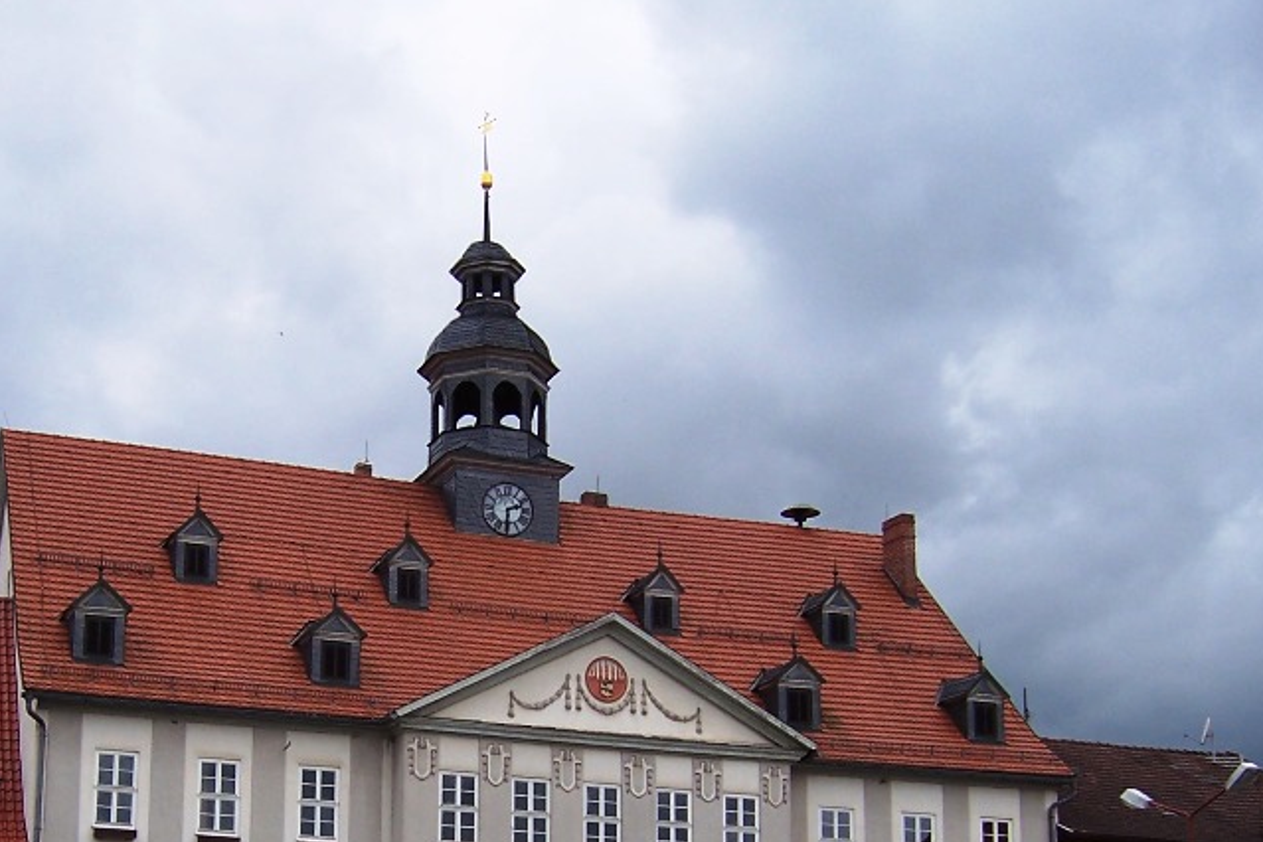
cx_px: 391
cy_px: 755
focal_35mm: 60
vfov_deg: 22.1
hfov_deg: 33.0
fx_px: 2105
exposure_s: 1/750
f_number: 3
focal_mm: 6
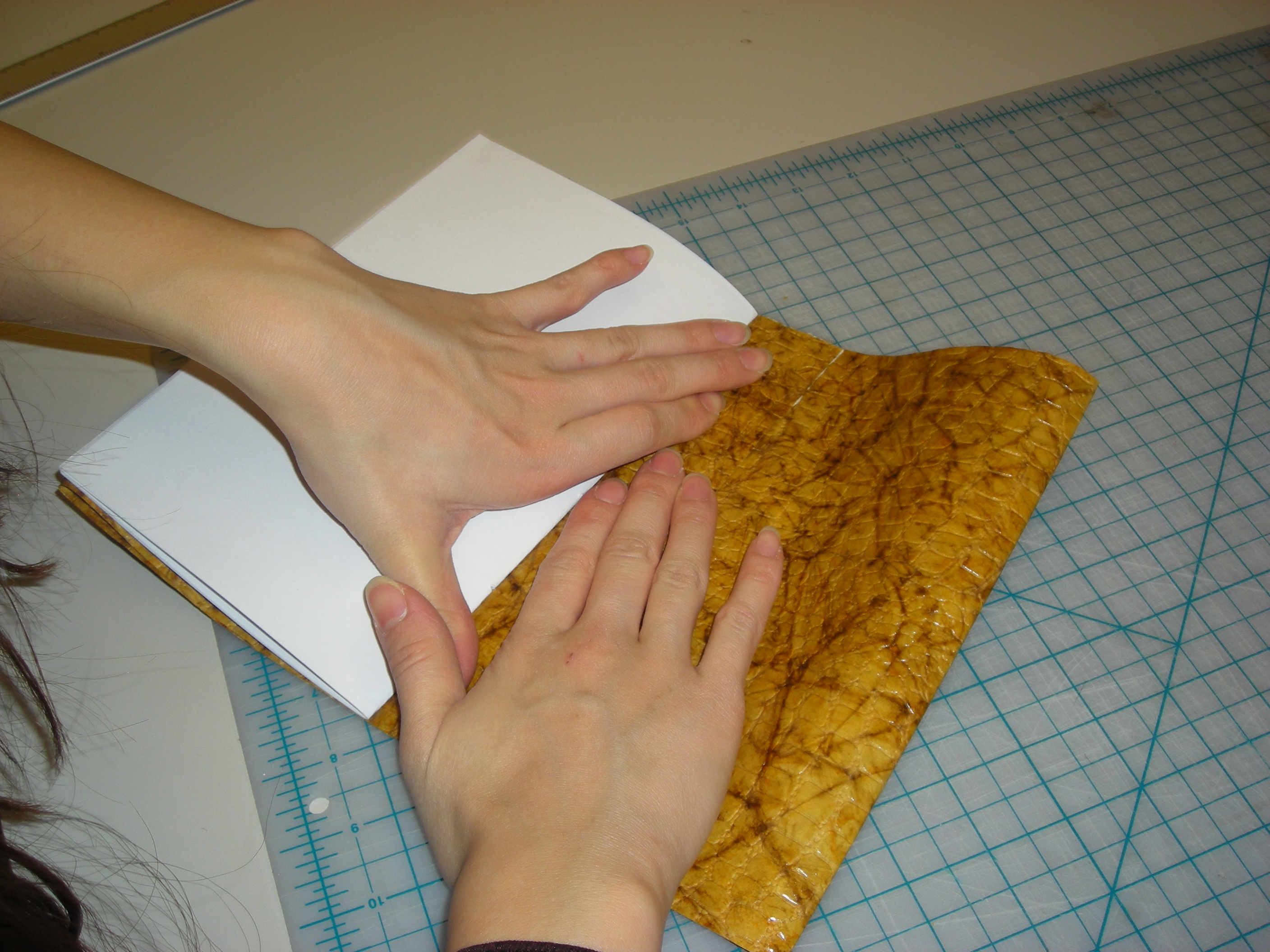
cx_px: 635
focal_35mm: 41
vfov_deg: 35.1
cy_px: 476
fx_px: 1504
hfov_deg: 45.8
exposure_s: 1/60
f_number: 3.3
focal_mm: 6.8
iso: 50
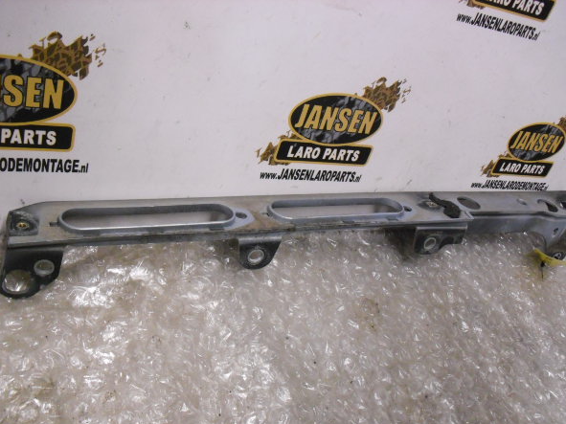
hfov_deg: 47.9
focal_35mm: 39
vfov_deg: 36.8
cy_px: 229
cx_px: 290
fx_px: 638
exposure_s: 1/100
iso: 400
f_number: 3.1
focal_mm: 6.3
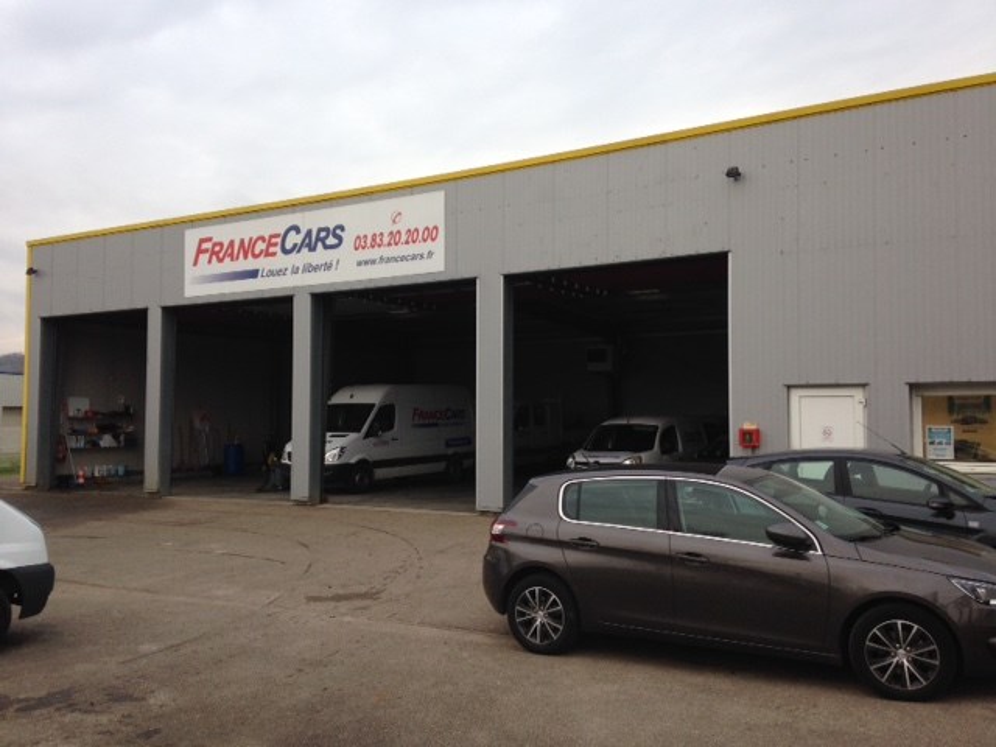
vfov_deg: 42.9
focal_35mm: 33
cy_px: 374
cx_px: 498
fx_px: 950
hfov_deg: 55.4
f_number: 2.4
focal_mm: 4.12
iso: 64
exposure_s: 1/120
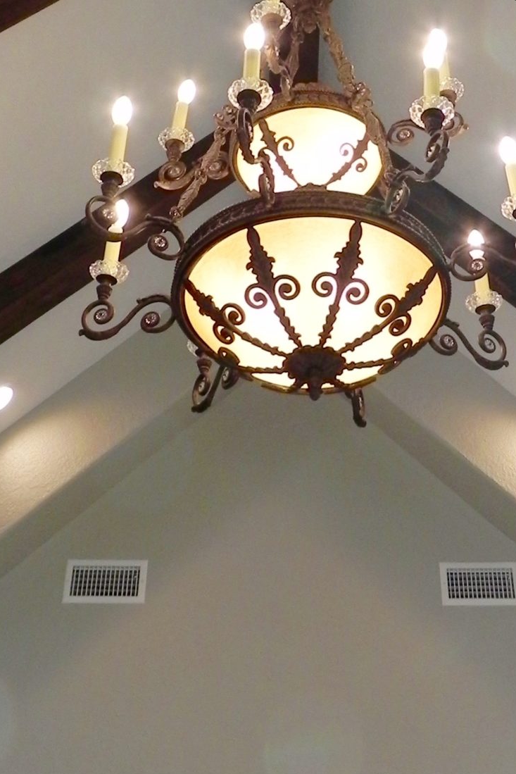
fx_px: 1354
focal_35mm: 63
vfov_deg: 30.9
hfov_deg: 21.5
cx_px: 356
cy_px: 124
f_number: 3.5
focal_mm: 4.6
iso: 160
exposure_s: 1/93.3
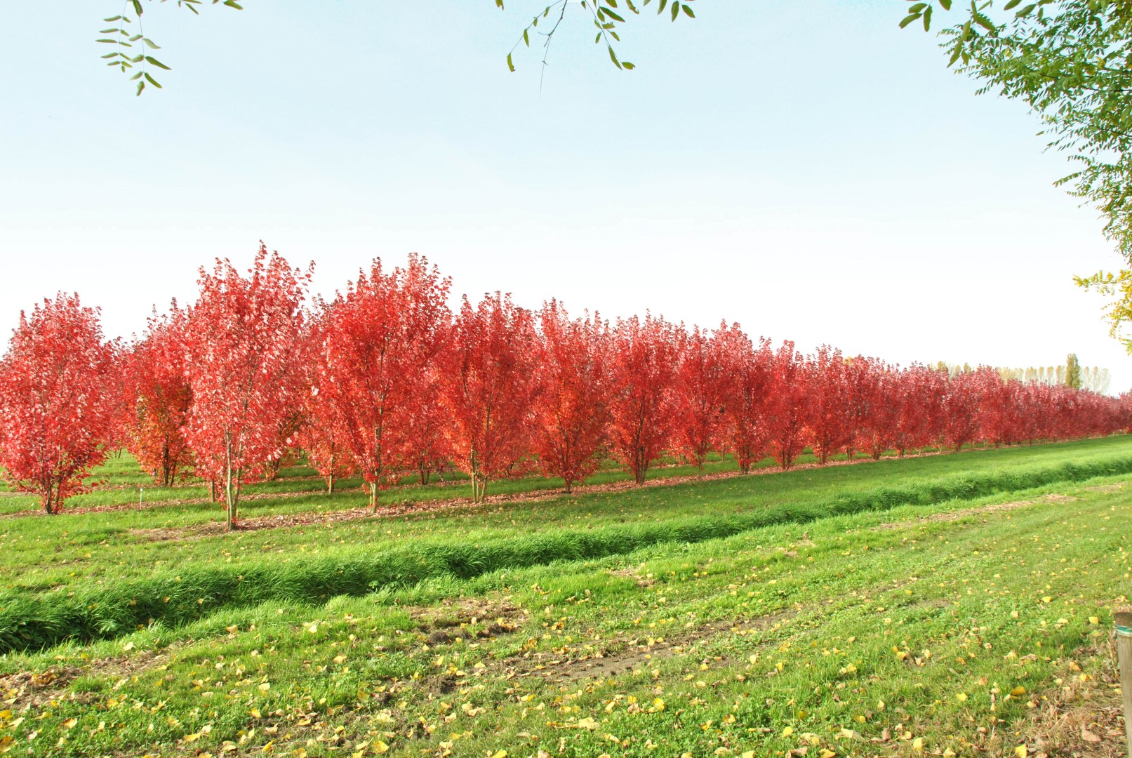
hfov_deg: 67.3
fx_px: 850
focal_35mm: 27
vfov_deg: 48.1
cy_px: 379
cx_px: 566
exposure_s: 1/100
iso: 200
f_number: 11
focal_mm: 18
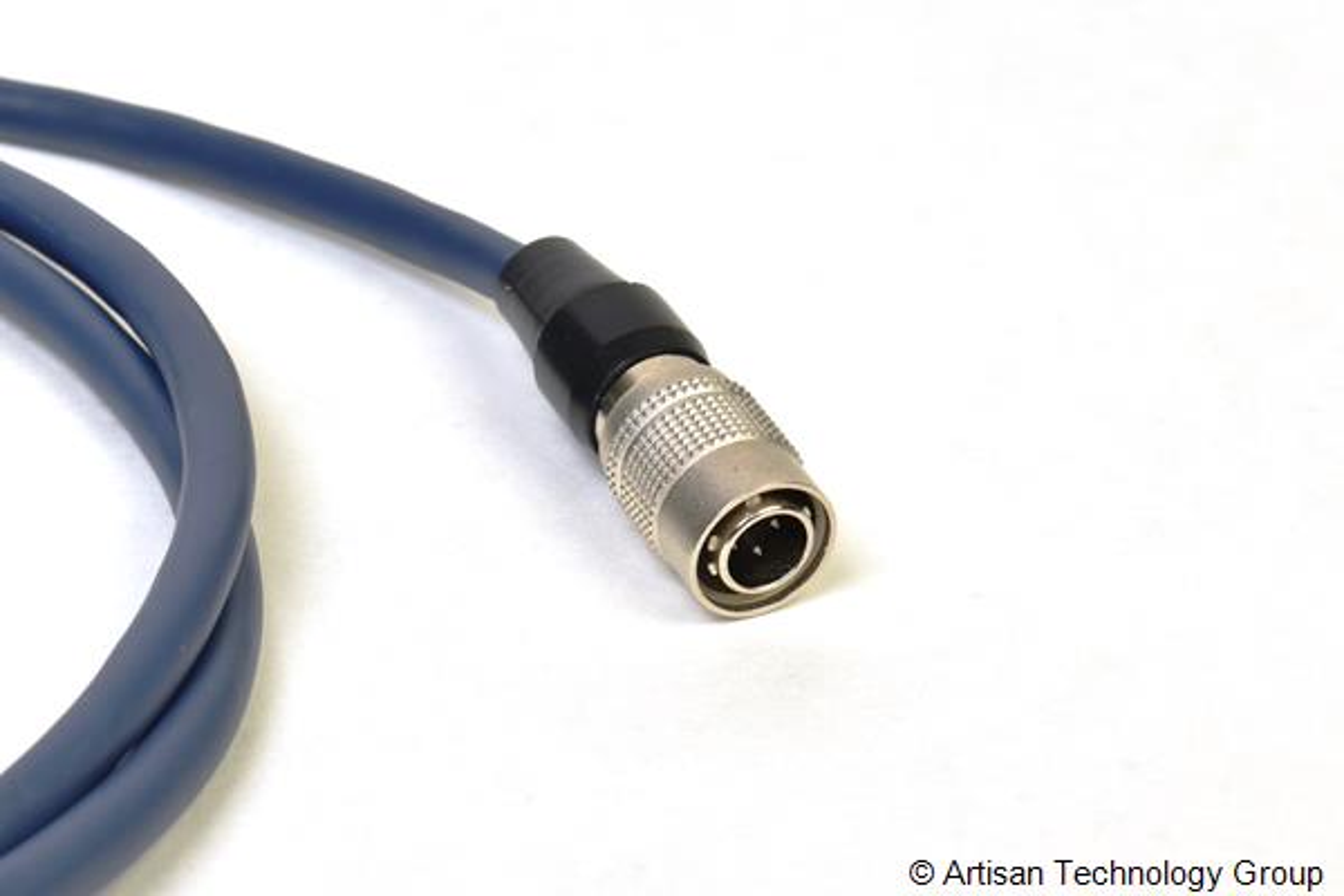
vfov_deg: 16.6
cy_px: 448
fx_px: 3080
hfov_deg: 24.6
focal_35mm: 82
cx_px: 672
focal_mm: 55
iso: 200
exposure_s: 1/200
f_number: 13
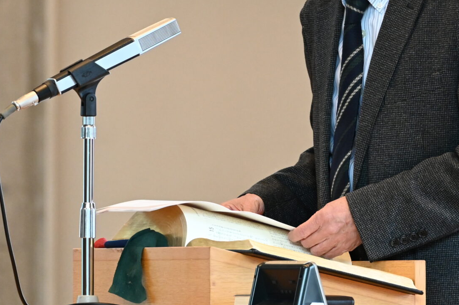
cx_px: 297
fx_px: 10127
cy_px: 56
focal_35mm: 795
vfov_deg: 1.7
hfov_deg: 2.6
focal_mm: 340
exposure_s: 1/125
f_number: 8
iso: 4500
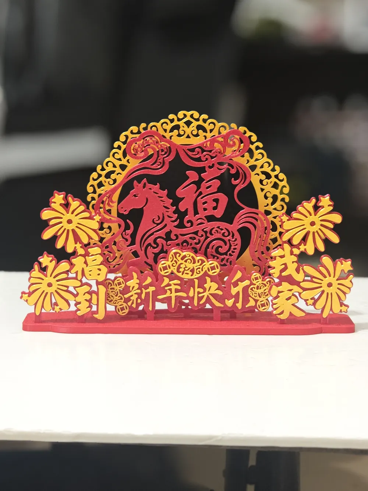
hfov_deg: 24.4
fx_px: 850
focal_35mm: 60
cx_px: 184
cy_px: 246
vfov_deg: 32.2
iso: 2500
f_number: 2
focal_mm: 9
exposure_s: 1/42.1
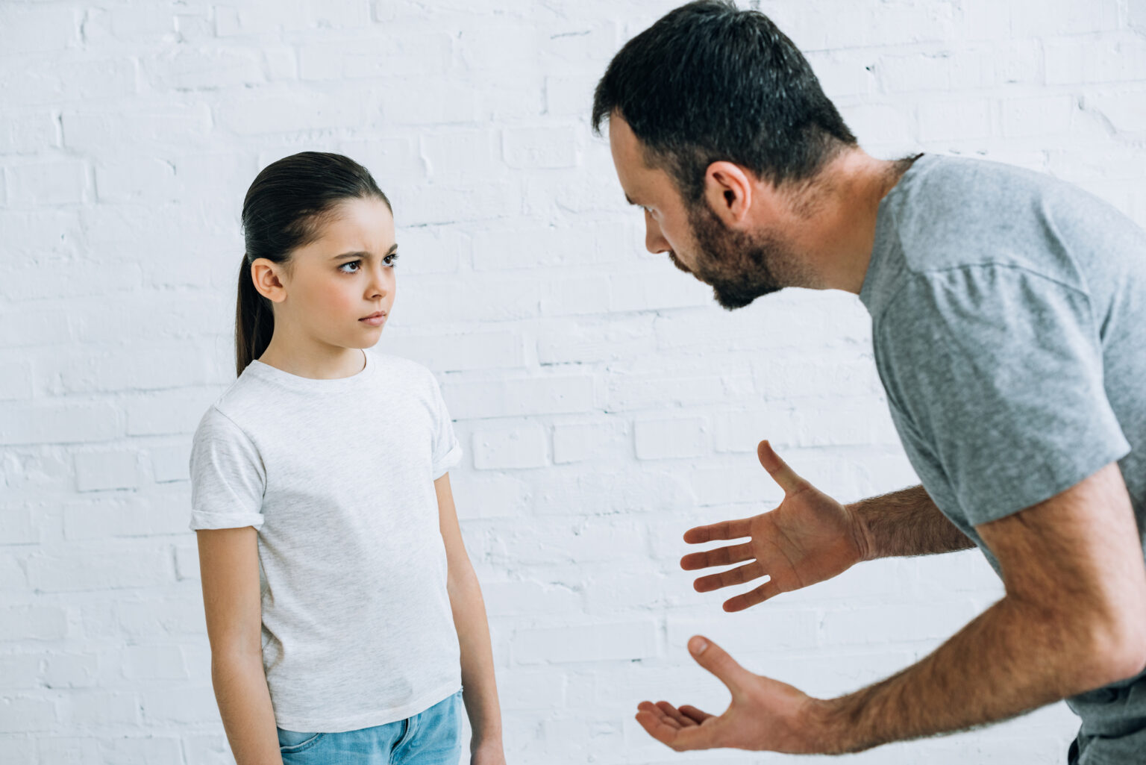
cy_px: 382
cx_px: 573
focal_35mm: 50
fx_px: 1592
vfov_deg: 27.0
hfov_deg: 39.6
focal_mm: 50
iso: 320
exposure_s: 1/160
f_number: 4
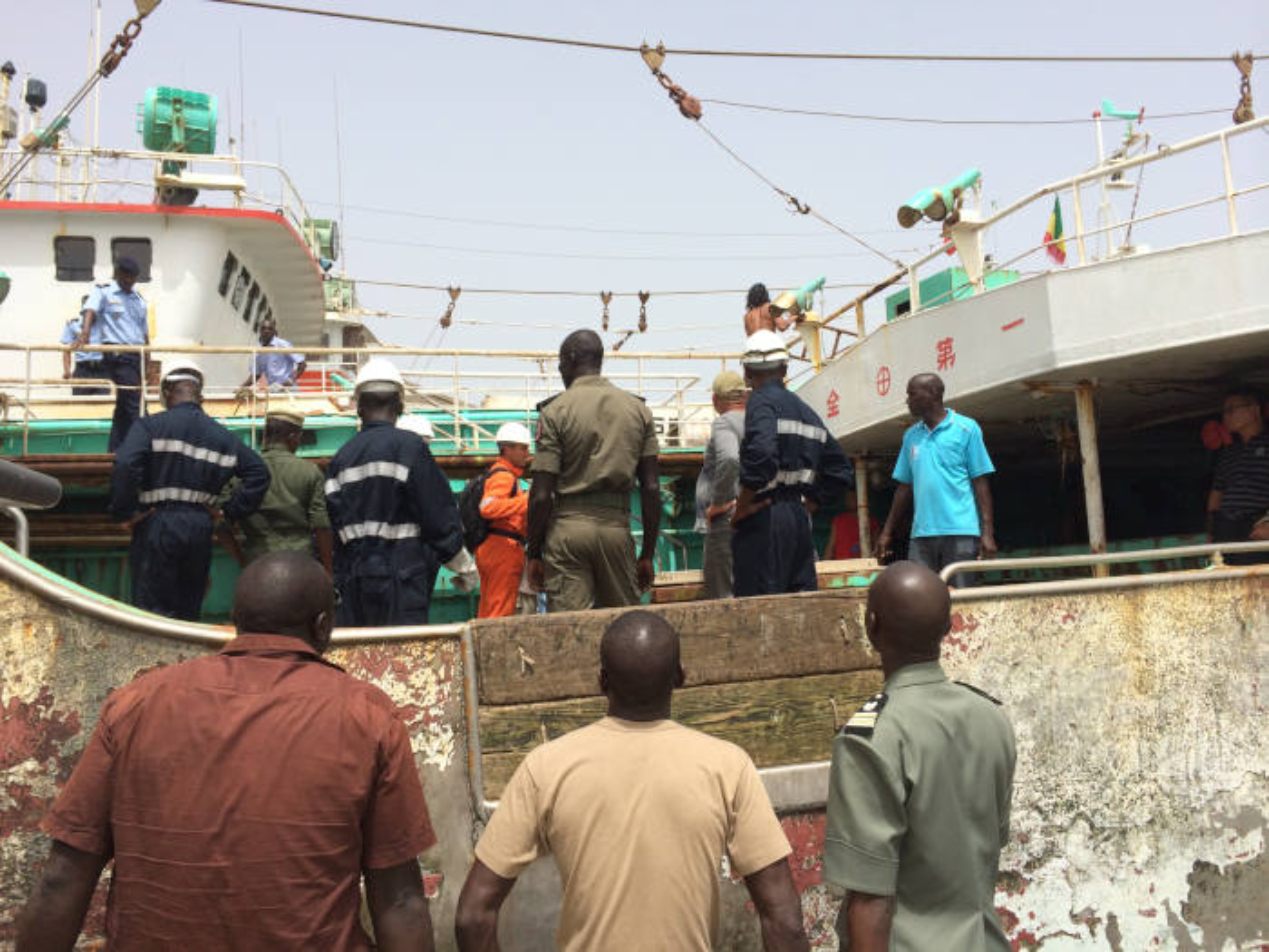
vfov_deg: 46.8
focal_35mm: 30
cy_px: 476
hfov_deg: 60.0
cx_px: 634
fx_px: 1100
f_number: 2.2
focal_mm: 4.12
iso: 40
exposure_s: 1/2053
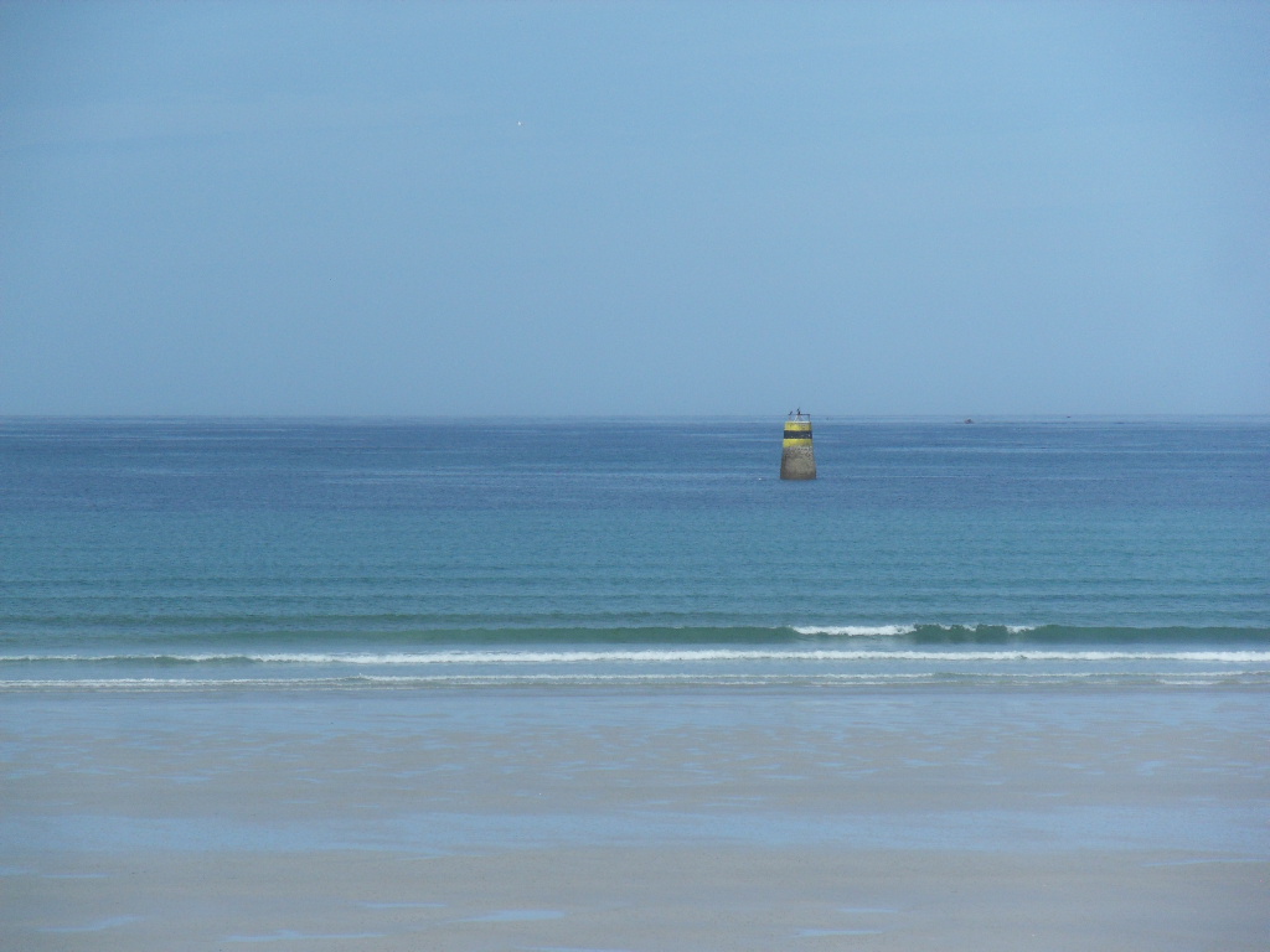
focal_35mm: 240
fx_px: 8805
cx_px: 635
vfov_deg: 6.2
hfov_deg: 8.2
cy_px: 476
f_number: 5.8
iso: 80
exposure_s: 1/750
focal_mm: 42
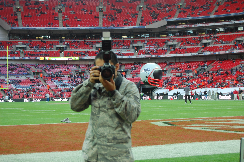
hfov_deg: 24.6
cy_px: 81
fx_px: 559
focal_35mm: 82
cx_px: 122
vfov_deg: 16.5
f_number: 5.6
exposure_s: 1/60
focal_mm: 55
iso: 400
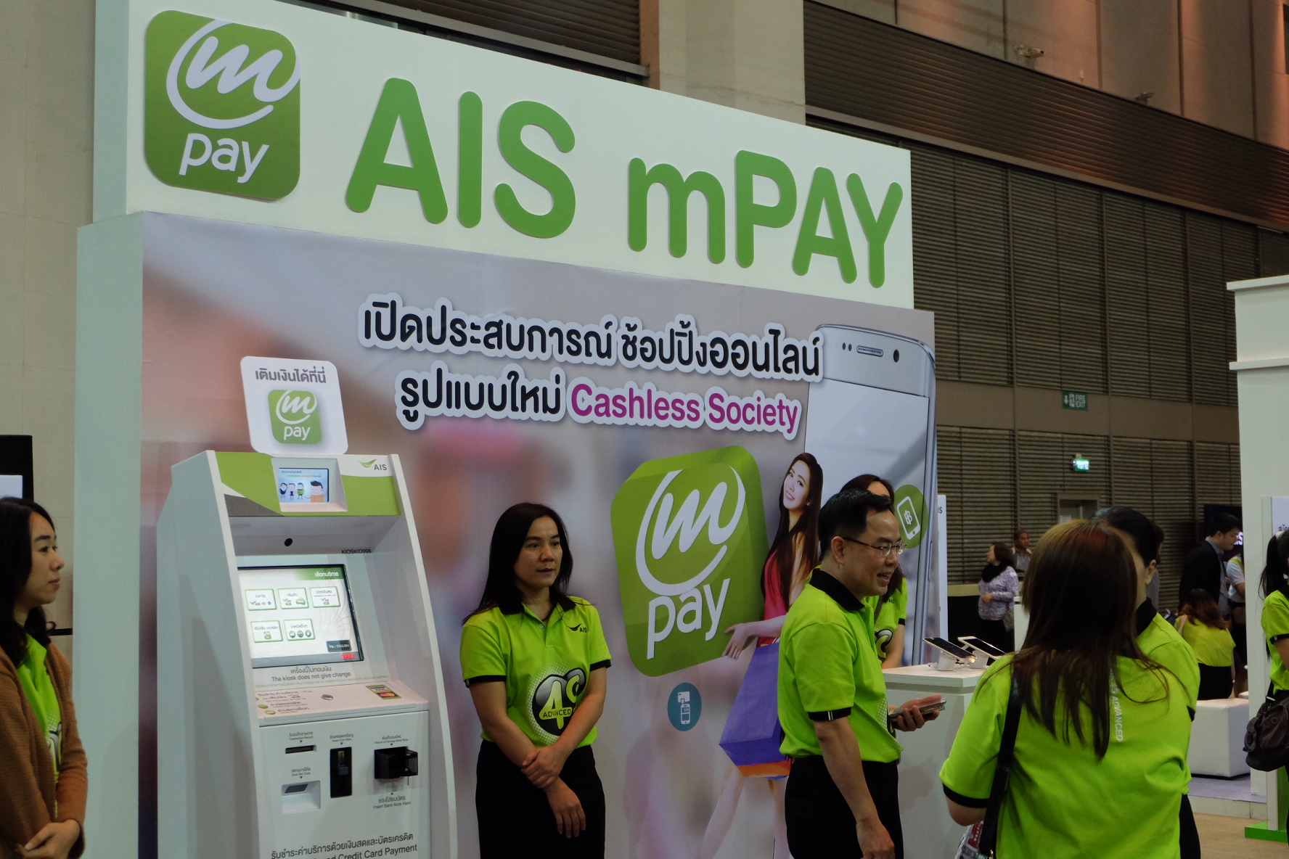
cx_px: 644
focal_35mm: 49
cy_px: 430
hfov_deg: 40.3
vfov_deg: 27.5
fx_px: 1754
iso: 1600
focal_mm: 32.5
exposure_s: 1/85
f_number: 5
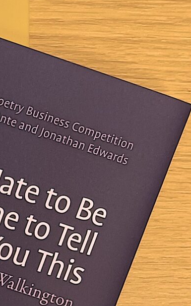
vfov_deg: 18.9
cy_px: 113
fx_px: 917
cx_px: -223
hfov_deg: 10.6
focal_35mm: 110
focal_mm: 4.6
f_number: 1.8
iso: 250
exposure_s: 1/33
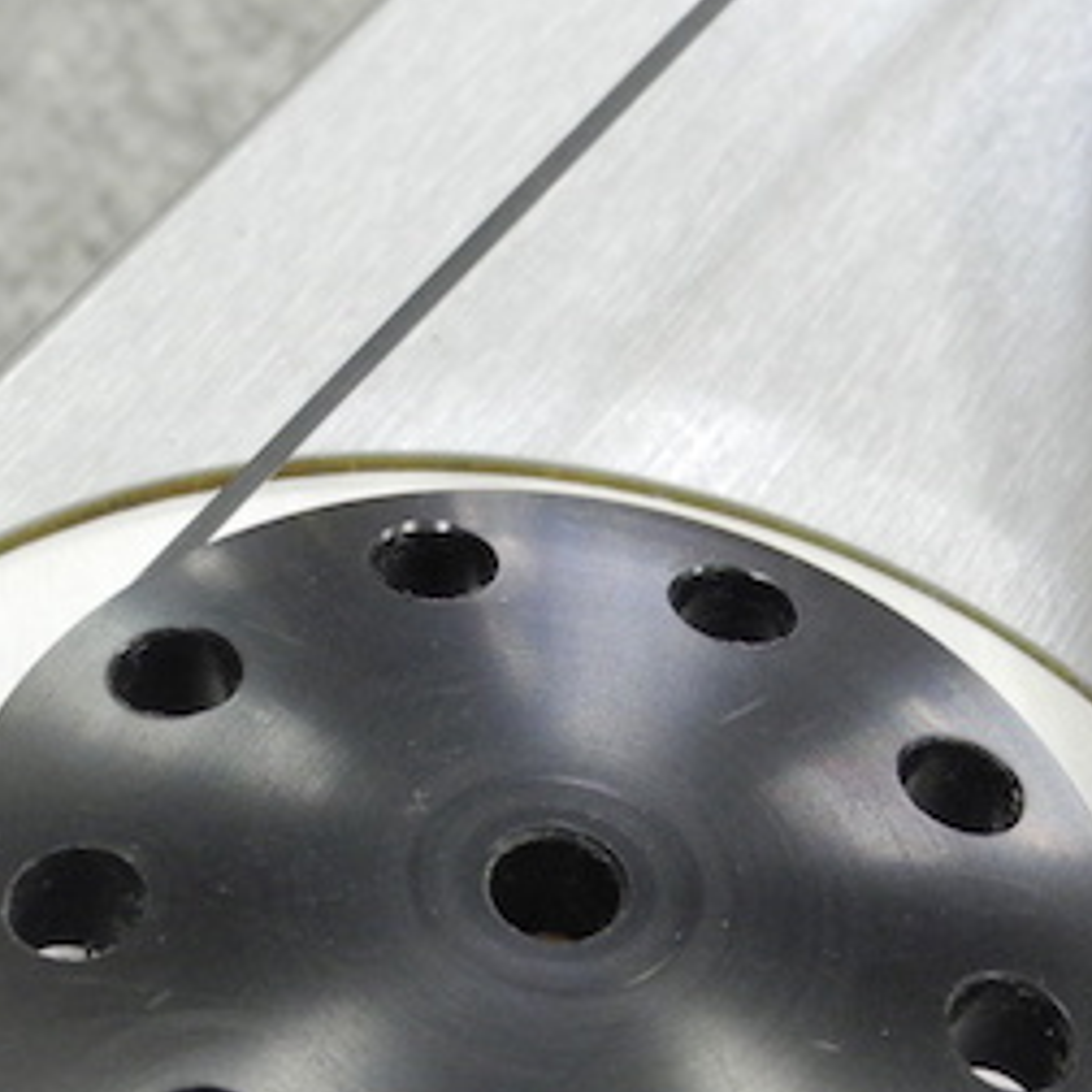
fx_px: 4211
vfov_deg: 14.6
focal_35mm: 118
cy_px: 949
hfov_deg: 14.8
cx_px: 615
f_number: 3.2
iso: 359
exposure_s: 1/30
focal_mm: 7.4
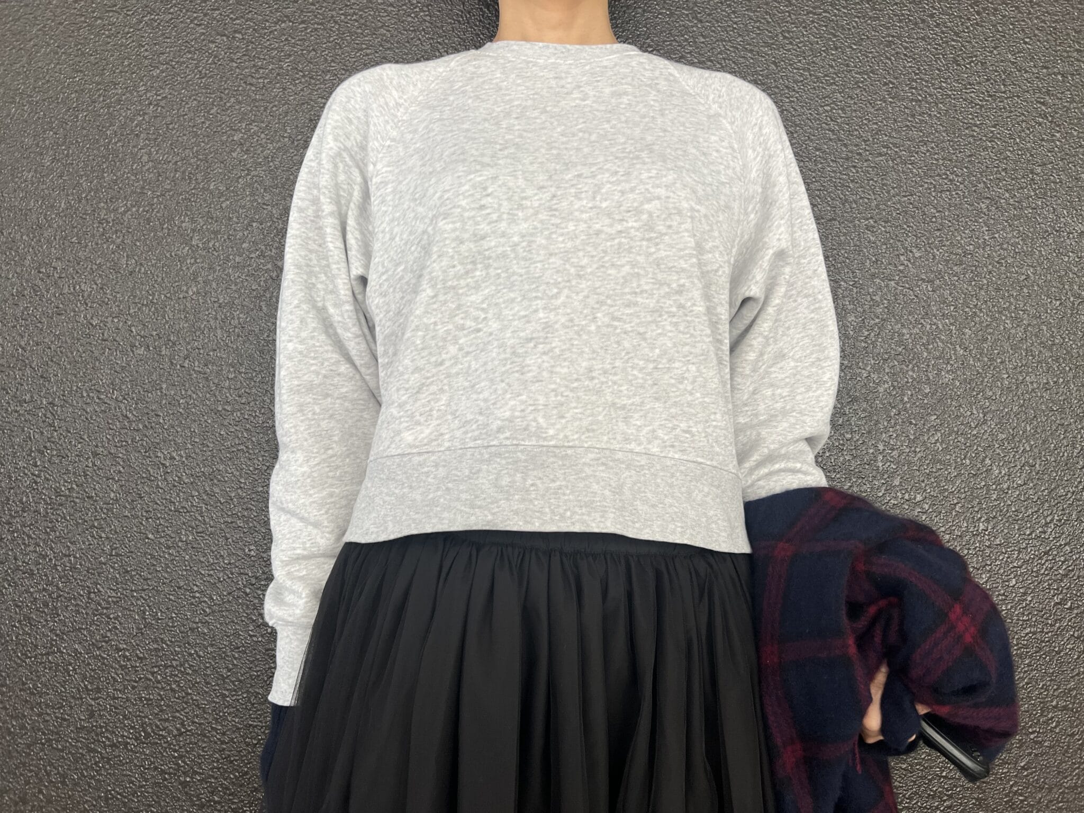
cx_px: 542
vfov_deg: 53.1
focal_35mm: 26
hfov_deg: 67.3
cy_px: 406
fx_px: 814
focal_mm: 5.7
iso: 125
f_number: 1.5
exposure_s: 1/60
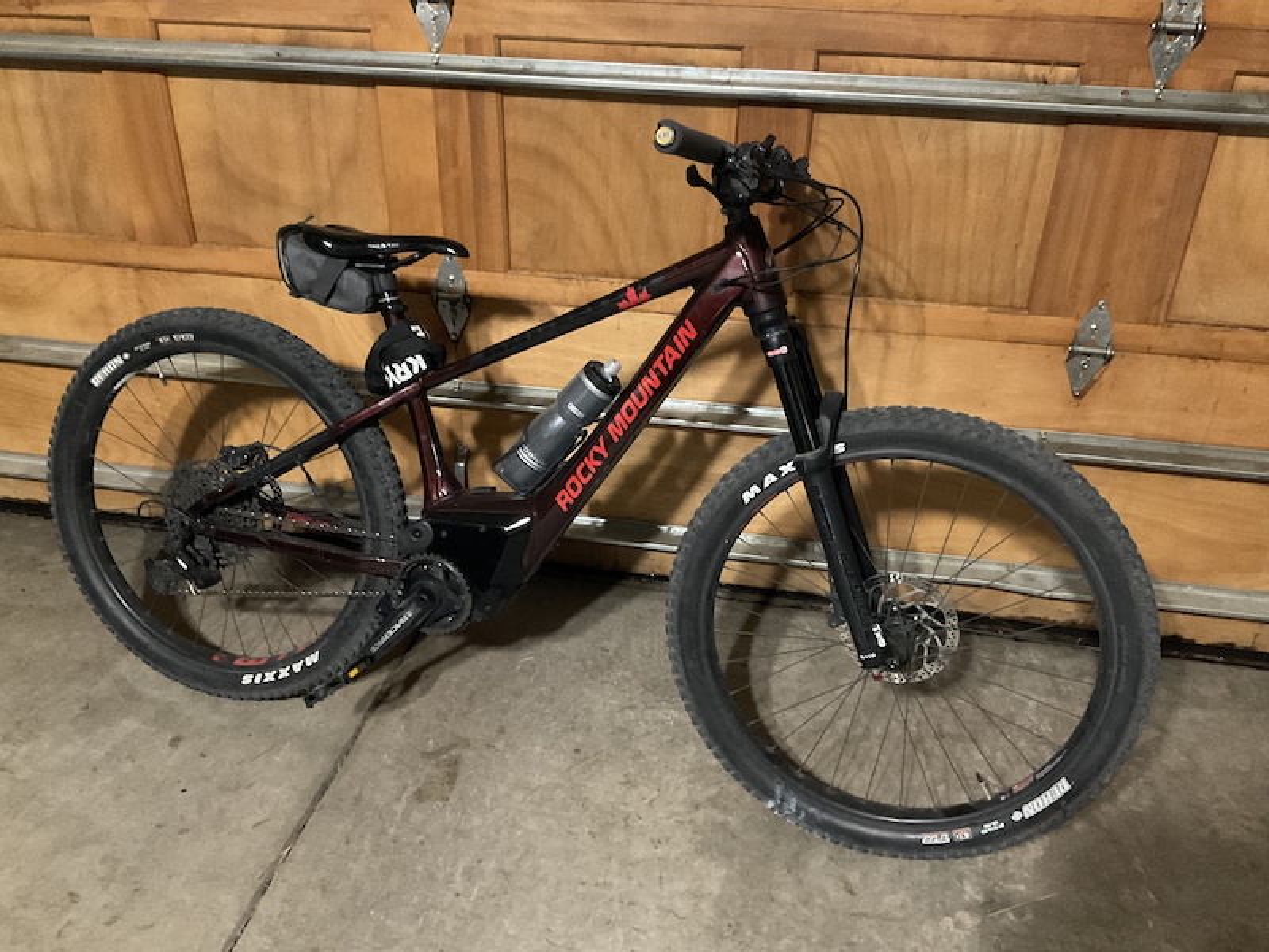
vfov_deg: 48.2
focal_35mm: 29
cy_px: 476
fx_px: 1063
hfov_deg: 61.7
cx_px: 634
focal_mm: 3
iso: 500
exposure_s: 1/20
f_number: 1.8
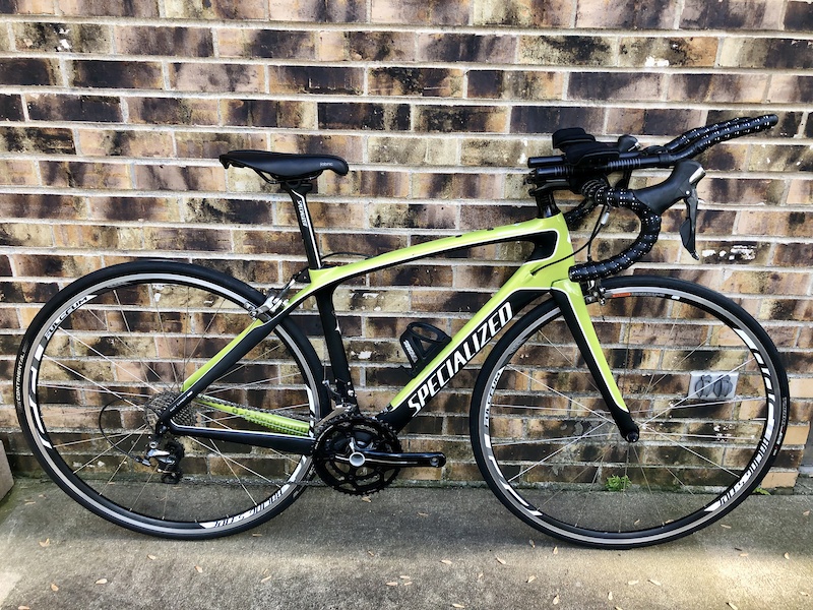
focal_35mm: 28
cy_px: 305
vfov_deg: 49.7
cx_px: 406
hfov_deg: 63.4
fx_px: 658
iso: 40
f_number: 1.8
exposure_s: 1/120
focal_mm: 3.99
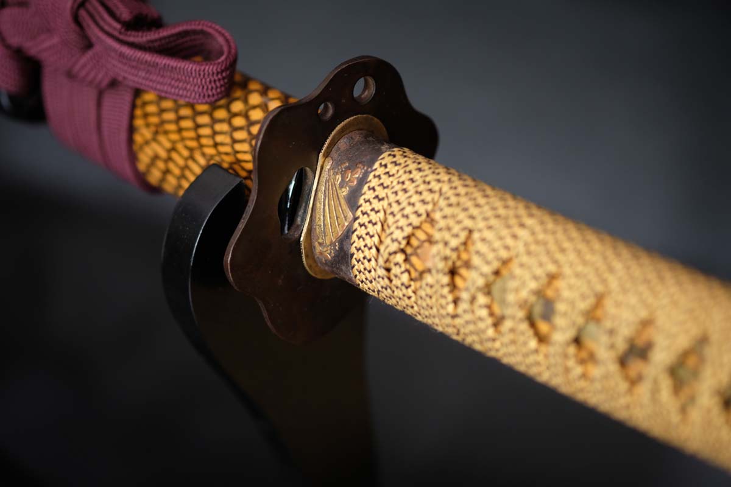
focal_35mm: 90
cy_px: 244
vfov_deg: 15.2
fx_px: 1827
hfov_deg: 22.6
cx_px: 366
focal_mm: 60
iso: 320
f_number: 2.4
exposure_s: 1/8
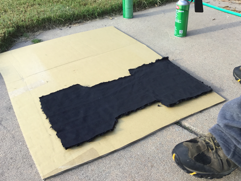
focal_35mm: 36
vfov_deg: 39.6
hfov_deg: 51.3
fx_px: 251
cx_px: 128
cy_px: 86
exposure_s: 1/247
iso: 25
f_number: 2.4
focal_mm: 3.3
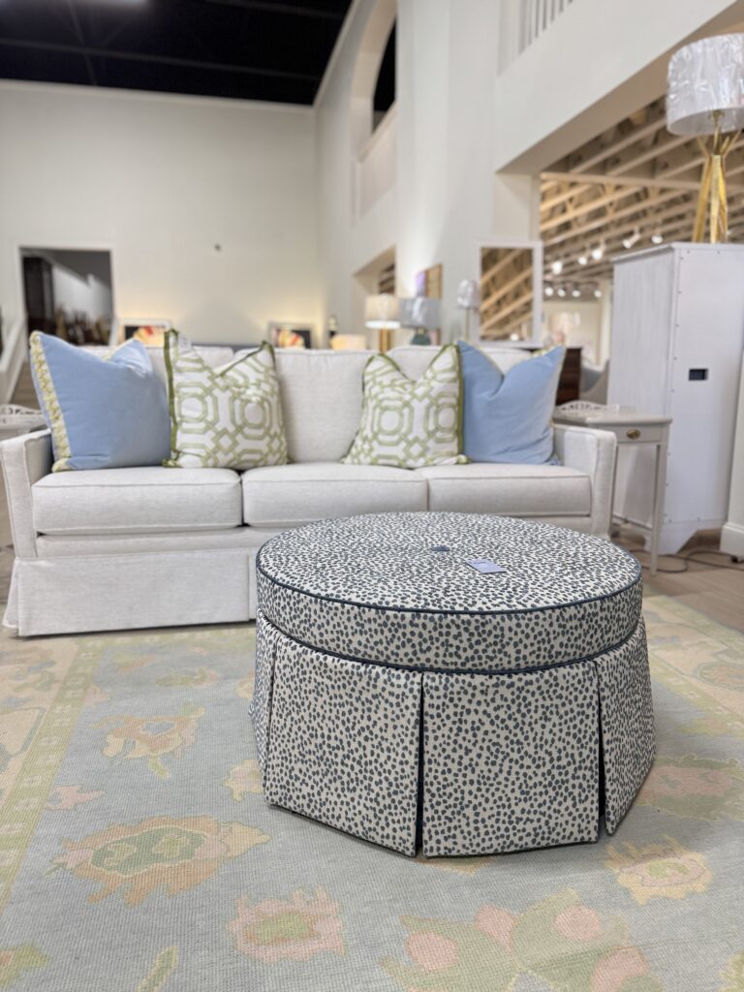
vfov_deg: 71.6
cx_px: 372
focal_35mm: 24
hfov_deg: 56.8
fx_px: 688
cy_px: 496
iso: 250
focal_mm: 6.76
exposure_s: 1/60
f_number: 1.78
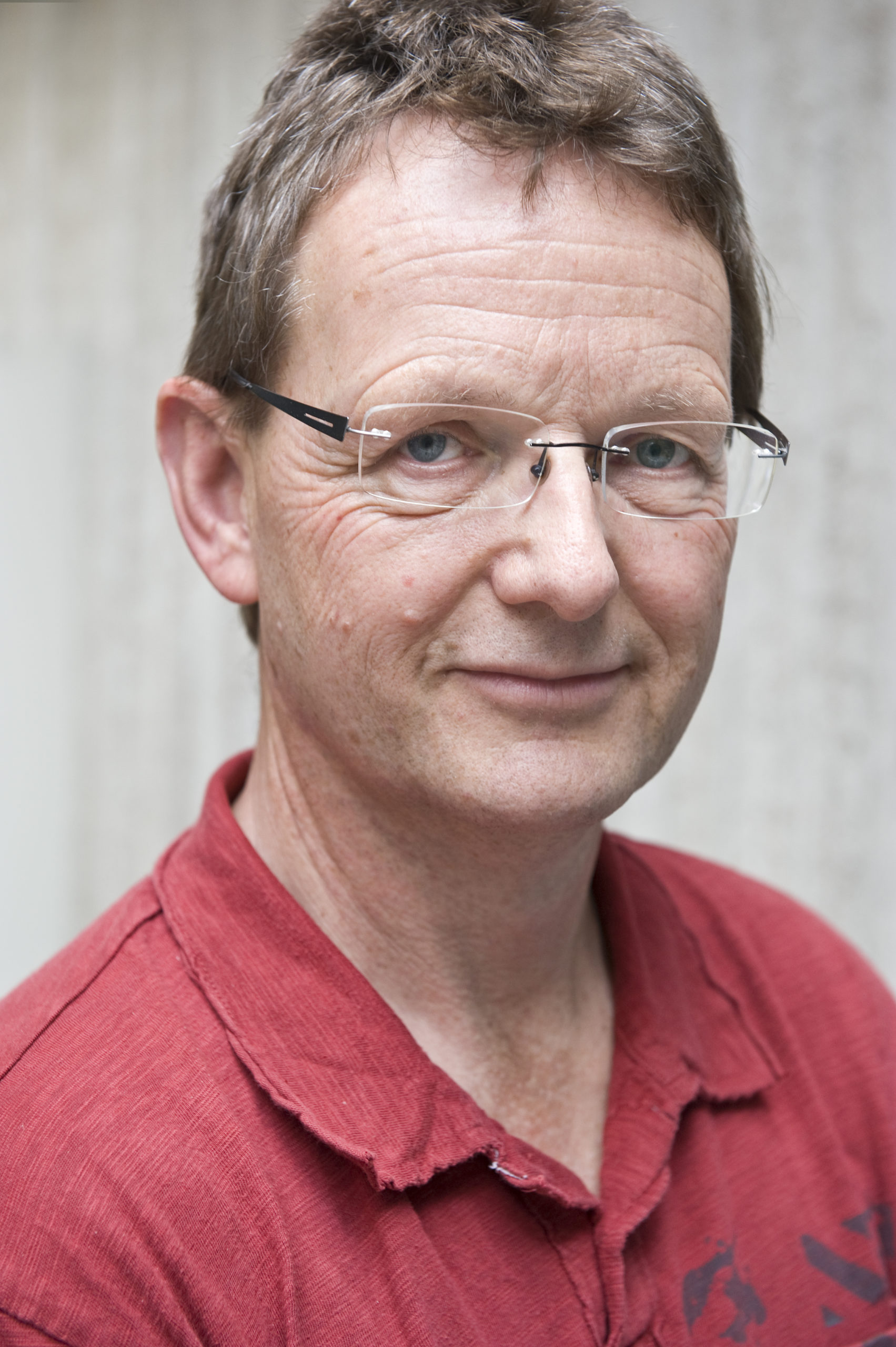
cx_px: 448
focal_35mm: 66
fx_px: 2467
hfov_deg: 20.6
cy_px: 674
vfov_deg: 30.5
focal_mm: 66
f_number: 6.3
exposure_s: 1/60
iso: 500
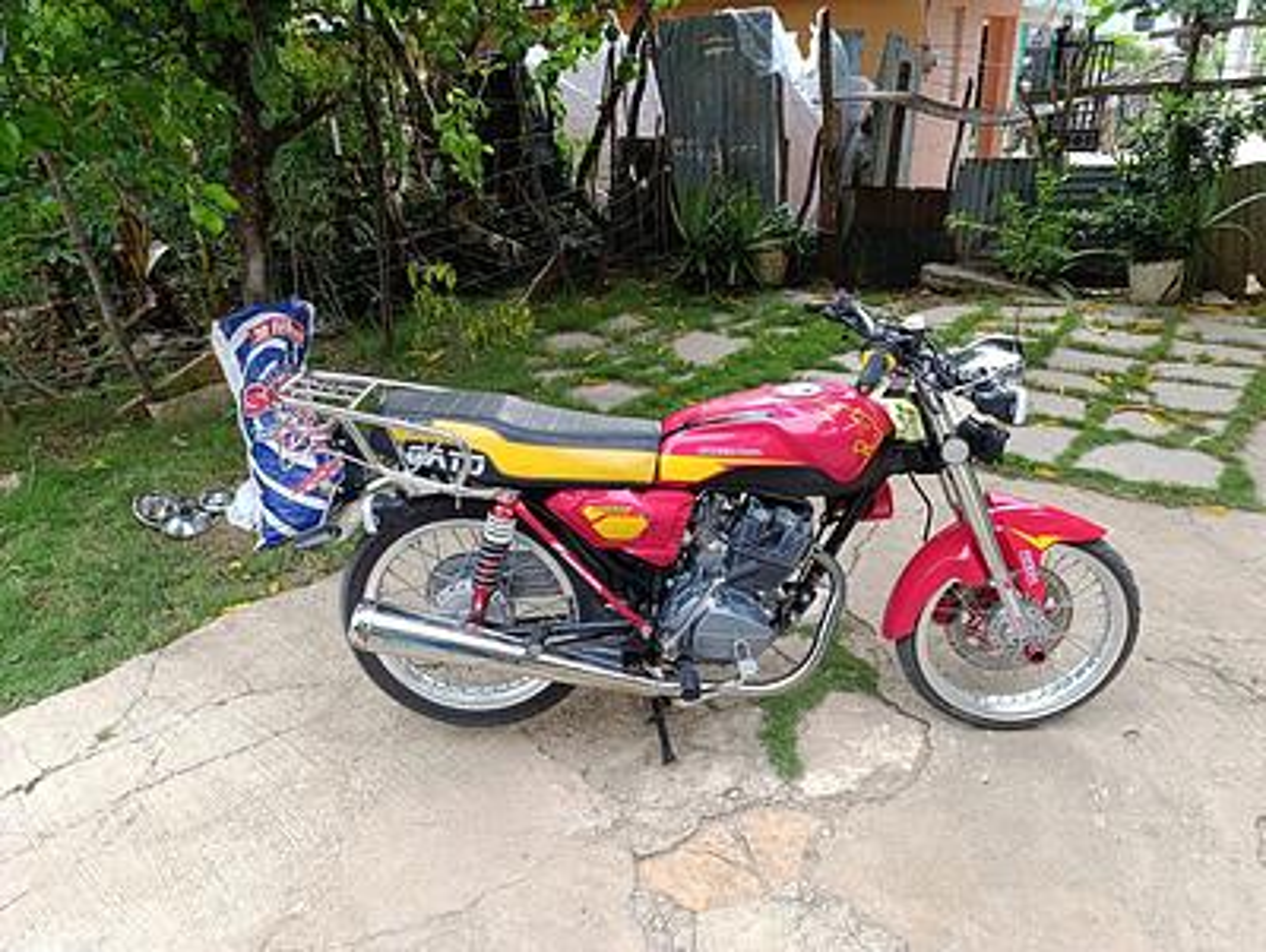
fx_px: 842
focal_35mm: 23
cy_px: 476
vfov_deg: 59.0
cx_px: 633
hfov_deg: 73.9
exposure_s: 1/100
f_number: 1.6
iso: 250
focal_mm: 6.14
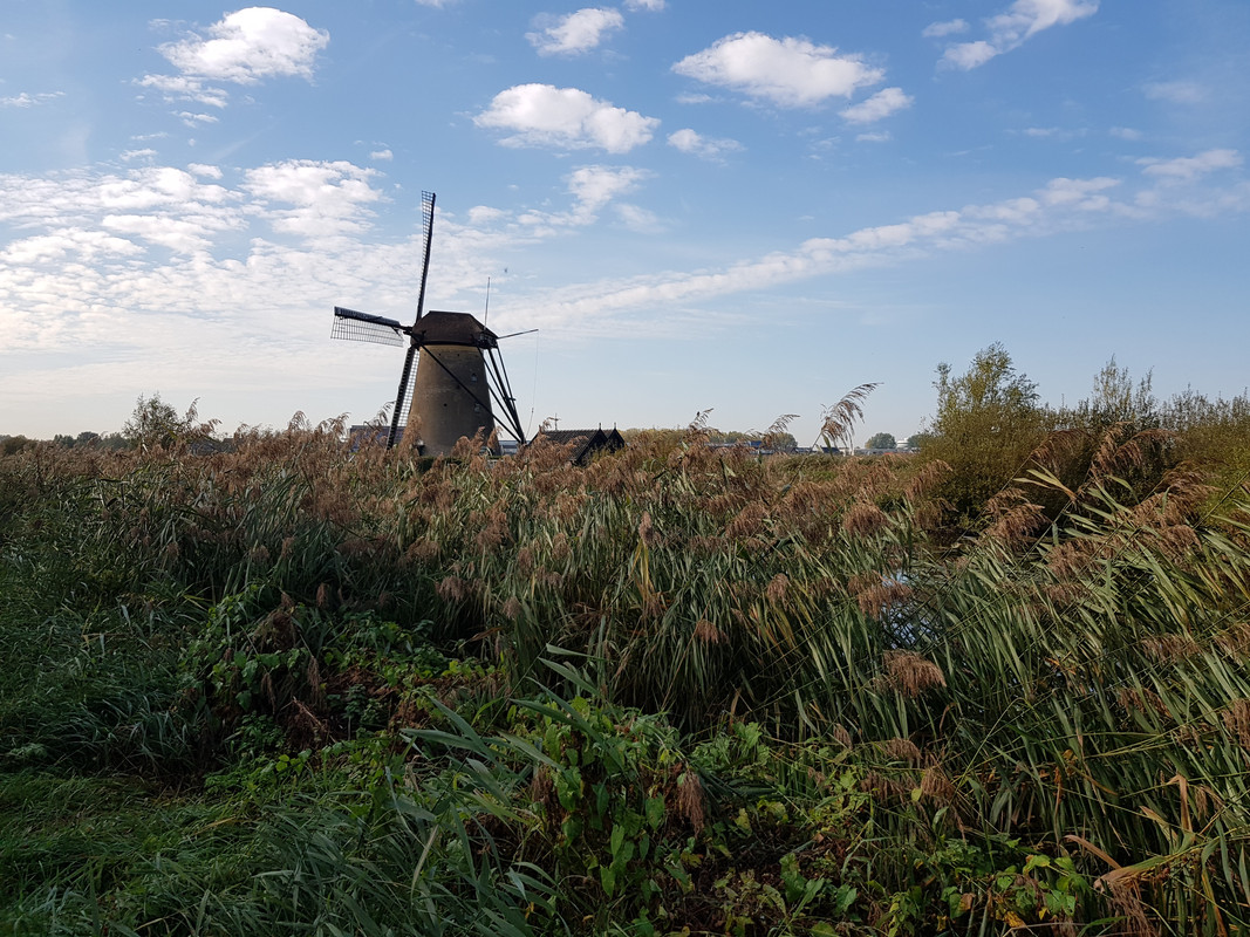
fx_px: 939
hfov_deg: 67.3
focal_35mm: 26
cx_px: 625
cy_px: 468
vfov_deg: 53.1
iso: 40
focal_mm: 4.3
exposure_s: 1/1908
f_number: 1.7
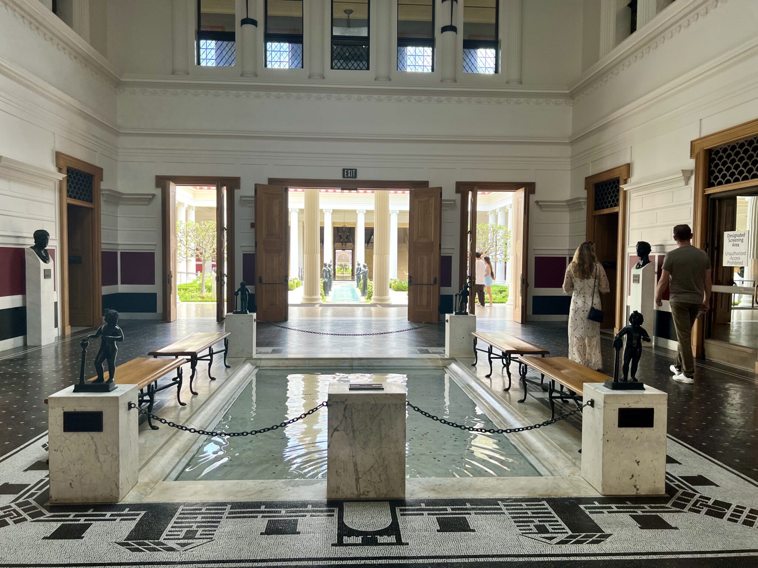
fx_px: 569
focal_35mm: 26
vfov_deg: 53.1
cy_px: 284
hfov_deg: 67.3
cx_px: 379
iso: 50
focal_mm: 5.7
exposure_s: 1/164
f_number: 1.5
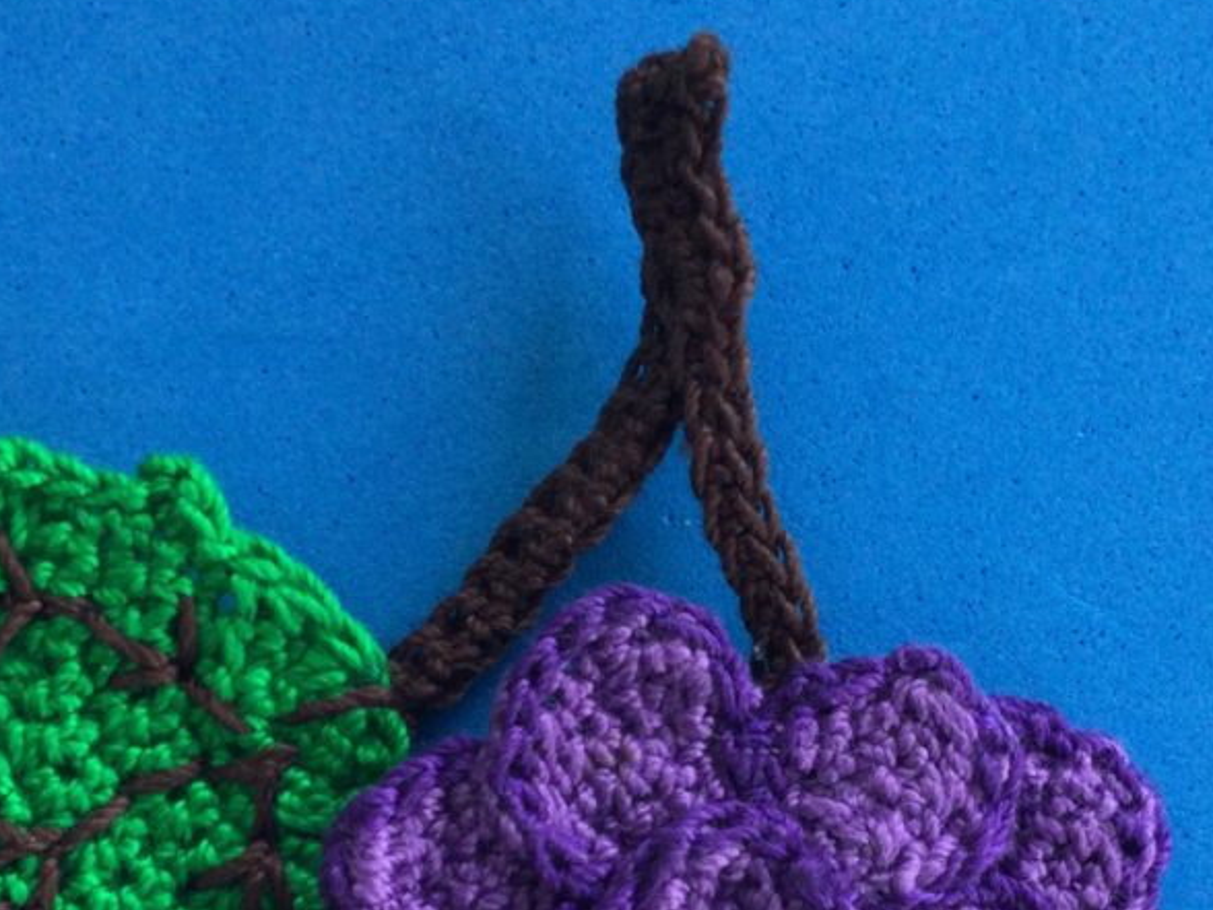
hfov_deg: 24.1
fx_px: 2838
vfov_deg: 17.7
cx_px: 588
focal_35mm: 81
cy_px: 960
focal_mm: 3.3
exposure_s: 1/100
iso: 32
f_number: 2.4
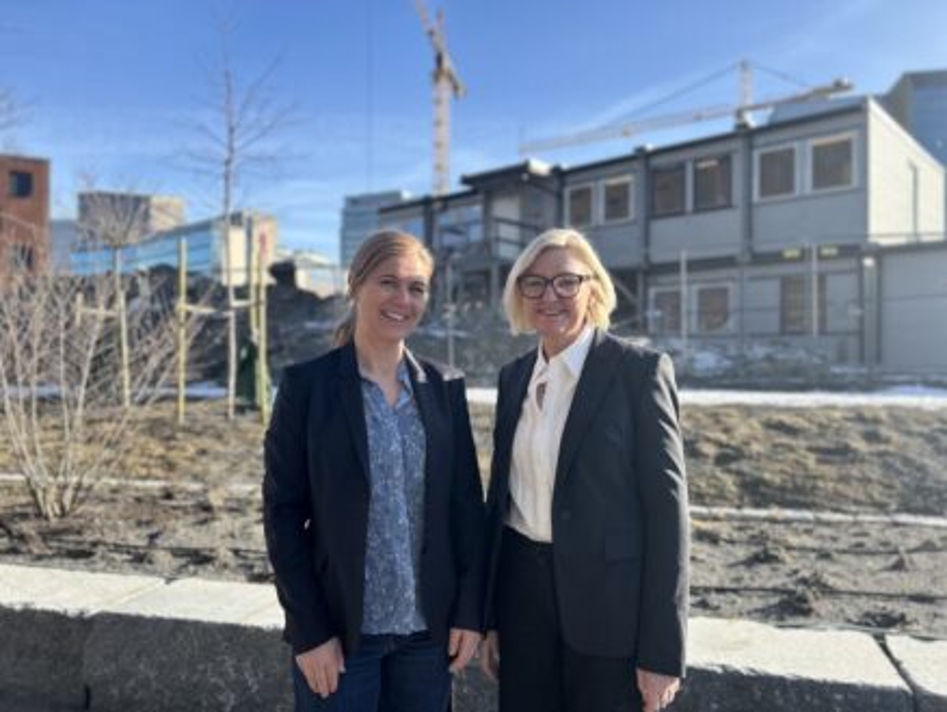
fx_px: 712
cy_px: 356
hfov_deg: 67.3
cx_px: 474
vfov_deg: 53.1
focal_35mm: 26
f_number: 1.5
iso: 50
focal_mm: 5.7
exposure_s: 1/1808
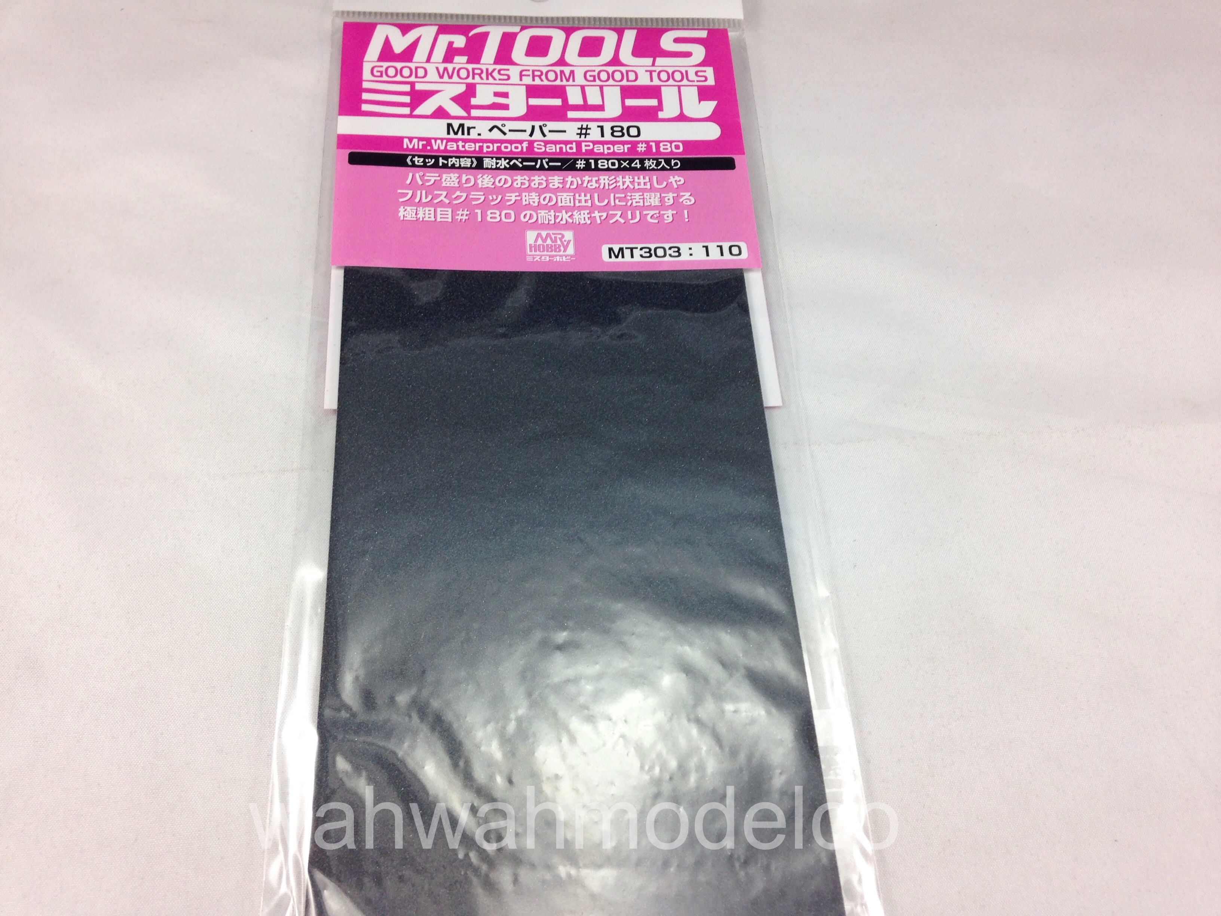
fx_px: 1164
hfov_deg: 55.4
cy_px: 458
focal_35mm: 33
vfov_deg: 42.9
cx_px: 610
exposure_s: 1/60
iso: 64
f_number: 2.4
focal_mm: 4.12
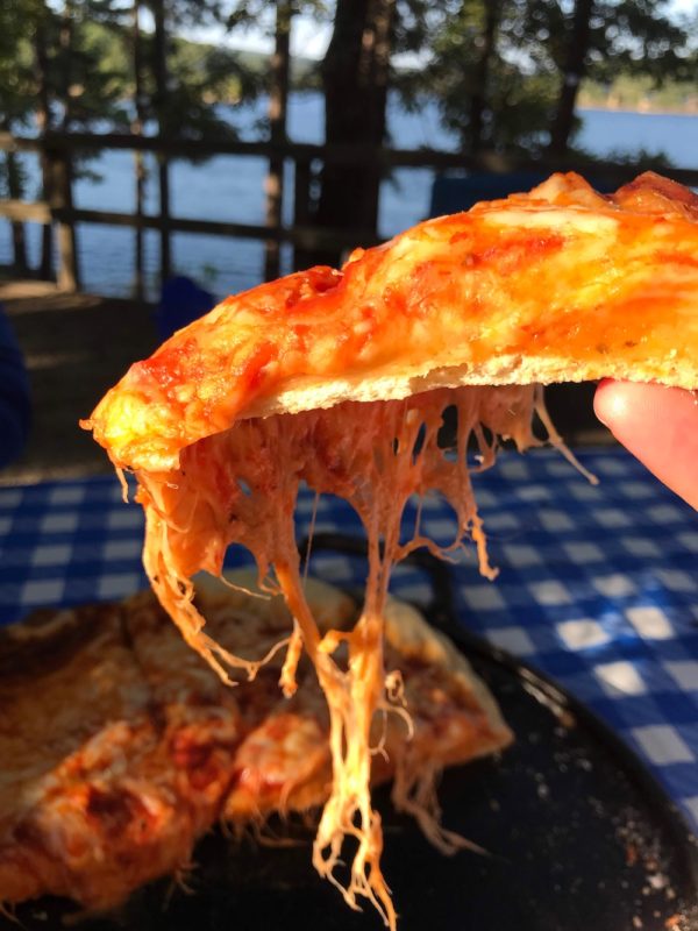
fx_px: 753
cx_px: 349
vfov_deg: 63.4
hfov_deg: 49.7
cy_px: 466
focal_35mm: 28
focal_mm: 3.99
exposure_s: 1/634
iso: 20
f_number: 1.8
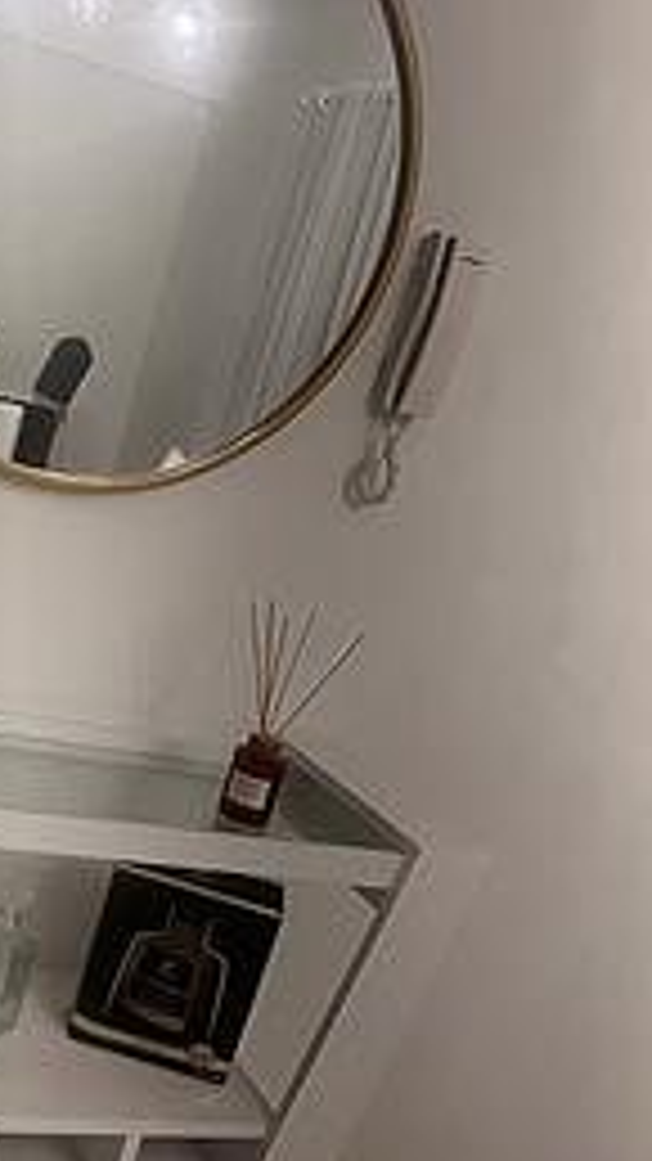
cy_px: 675
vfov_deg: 46.2
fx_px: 1353
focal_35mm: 44
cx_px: 67
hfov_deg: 26.2
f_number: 1.5
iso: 100
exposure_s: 1/60
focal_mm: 5.7
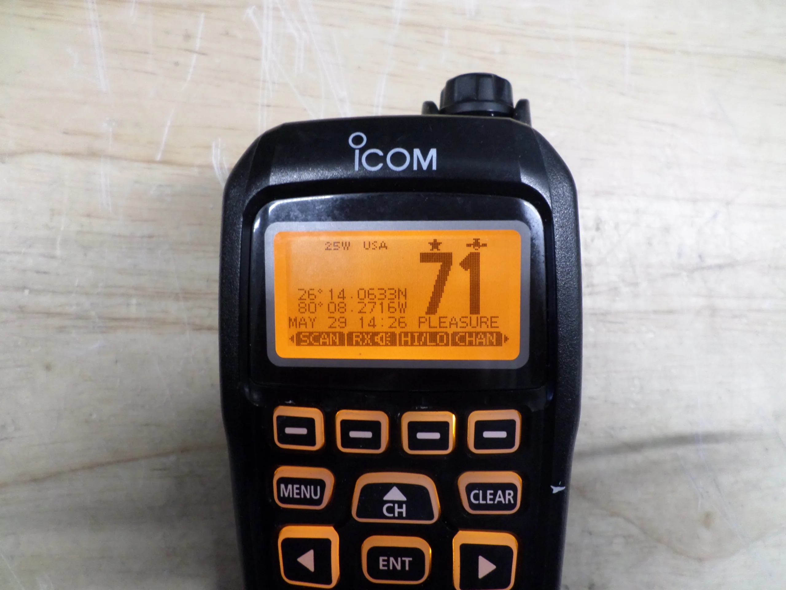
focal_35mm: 25
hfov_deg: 69.4
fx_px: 568
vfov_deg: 54.9
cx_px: 393
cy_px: 295
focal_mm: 4.5
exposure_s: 1/30
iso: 200
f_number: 2.5
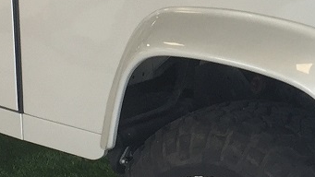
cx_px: 260
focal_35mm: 151
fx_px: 1262
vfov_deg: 8.0
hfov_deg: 14.1
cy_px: -3
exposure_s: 1/100
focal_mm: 4.15
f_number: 2.2
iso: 50
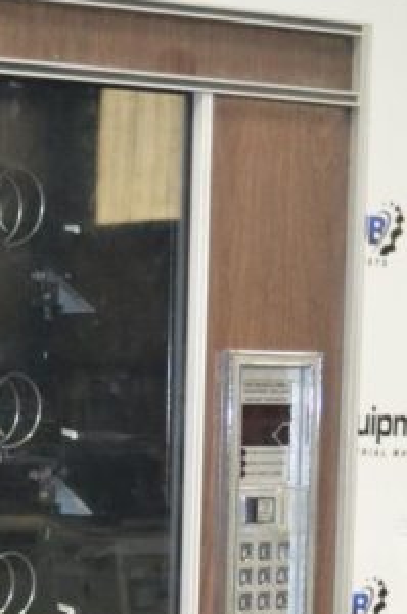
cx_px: -170
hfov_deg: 9.0
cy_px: 874
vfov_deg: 13.2
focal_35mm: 149
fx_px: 2530
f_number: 4.5
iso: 1400
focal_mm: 29
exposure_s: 1/60
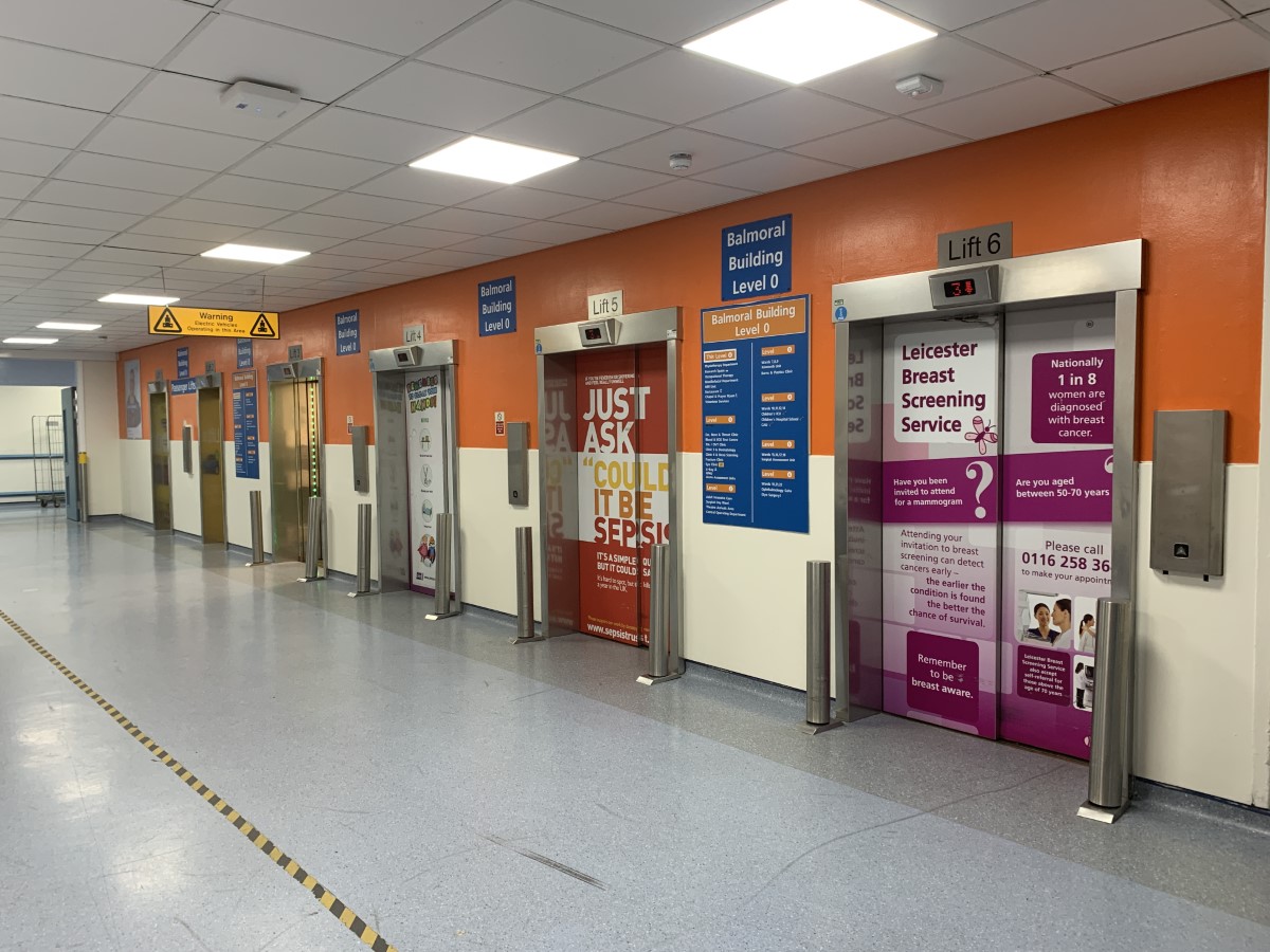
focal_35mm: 26
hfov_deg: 67.3
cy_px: 476
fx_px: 954
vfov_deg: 53.1
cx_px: 635
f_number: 1.8
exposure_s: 1/50
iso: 80
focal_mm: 4.25
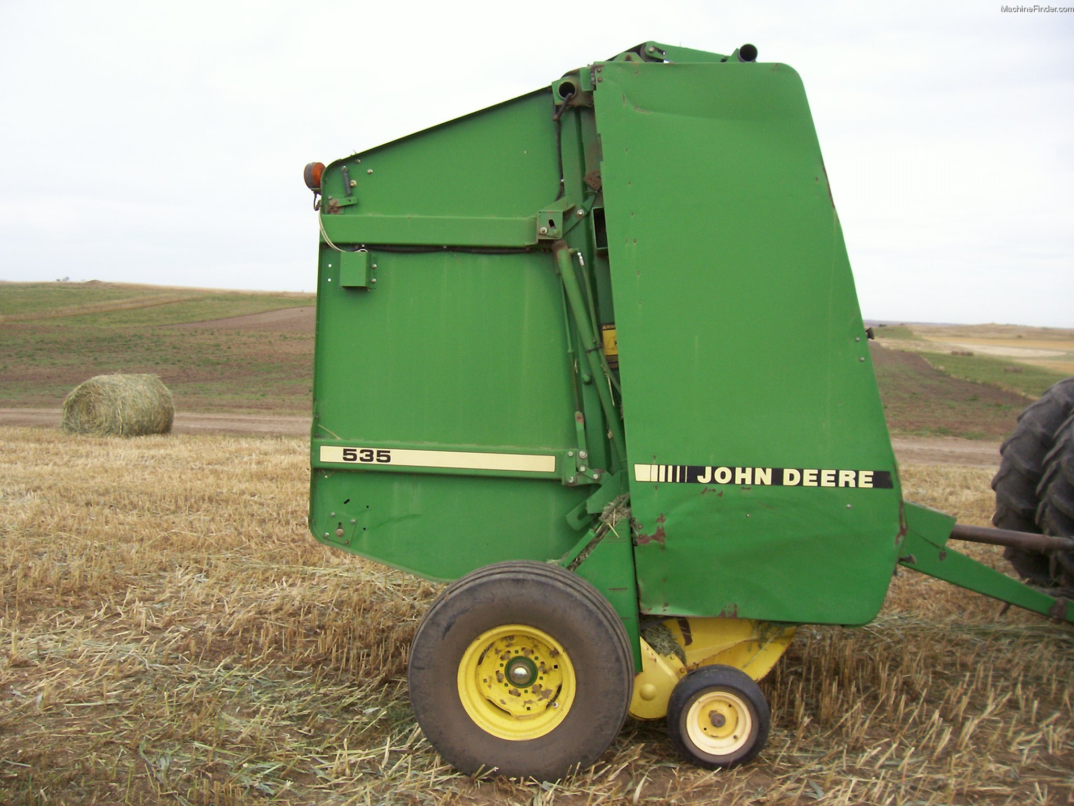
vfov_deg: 41.8
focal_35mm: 34
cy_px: 403
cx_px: 537
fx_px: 1055
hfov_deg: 54.0
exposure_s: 1/468
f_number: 2.7
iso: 80
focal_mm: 5.6
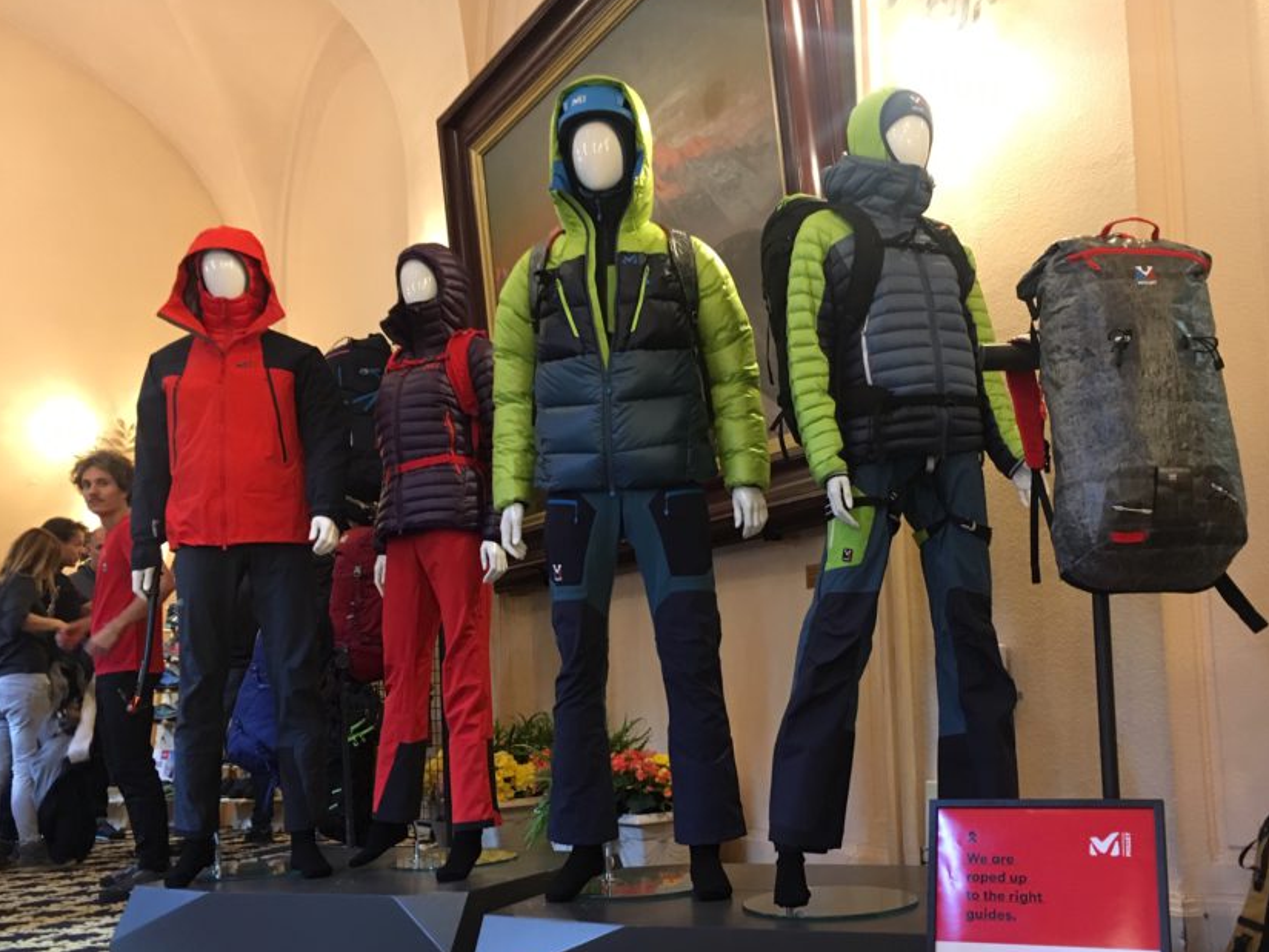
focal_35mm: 36
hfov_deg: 51.2
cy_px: 574
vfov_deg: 39.5
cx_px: 711
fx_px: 1320
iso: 200
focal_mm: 4.15
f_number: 2.2
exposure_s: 1/33
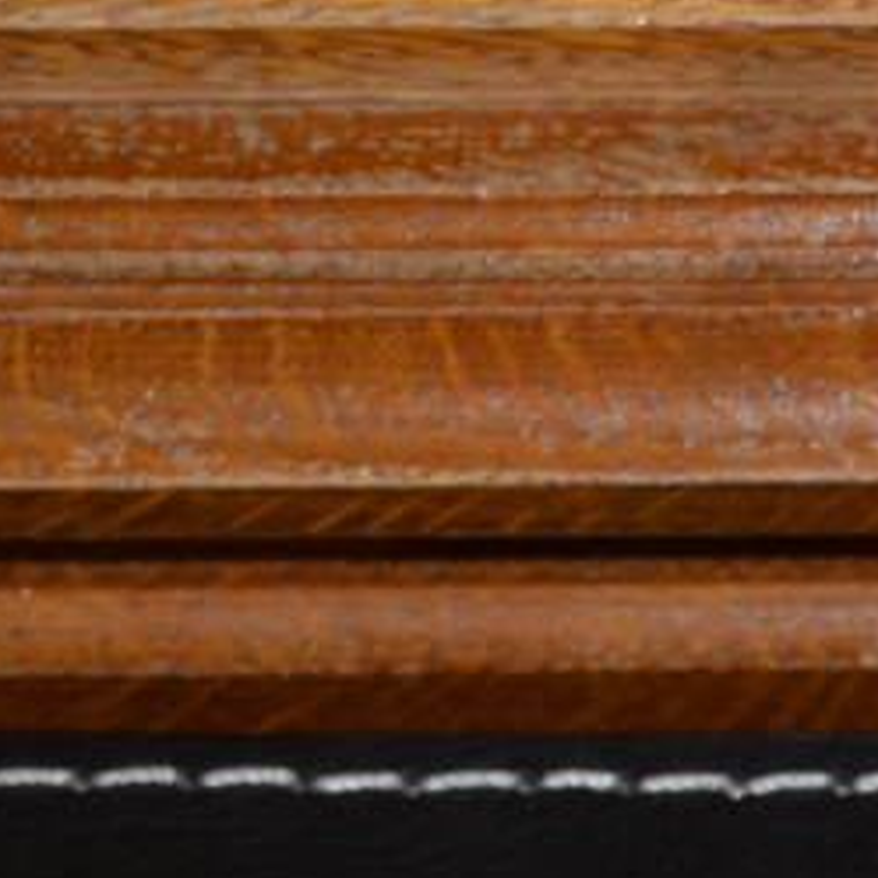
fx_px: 6342
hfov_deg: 7.5
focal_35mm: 221
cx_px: 1869
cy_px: 899
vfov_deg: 7.9
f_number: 8
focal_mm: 36
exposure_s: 1/60
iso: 100
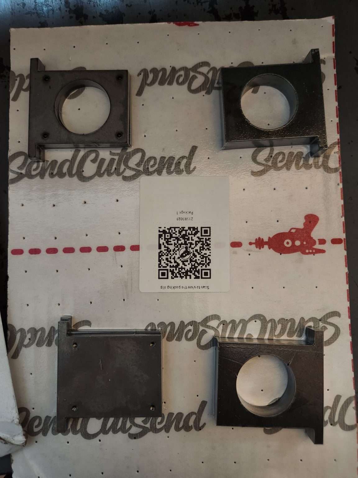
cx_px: 179
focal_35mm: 23
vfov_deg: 73.9
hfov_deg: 58.9
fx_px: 317
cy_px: 239
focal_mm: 5.4
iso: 640
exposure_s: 1/24
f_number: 1.8
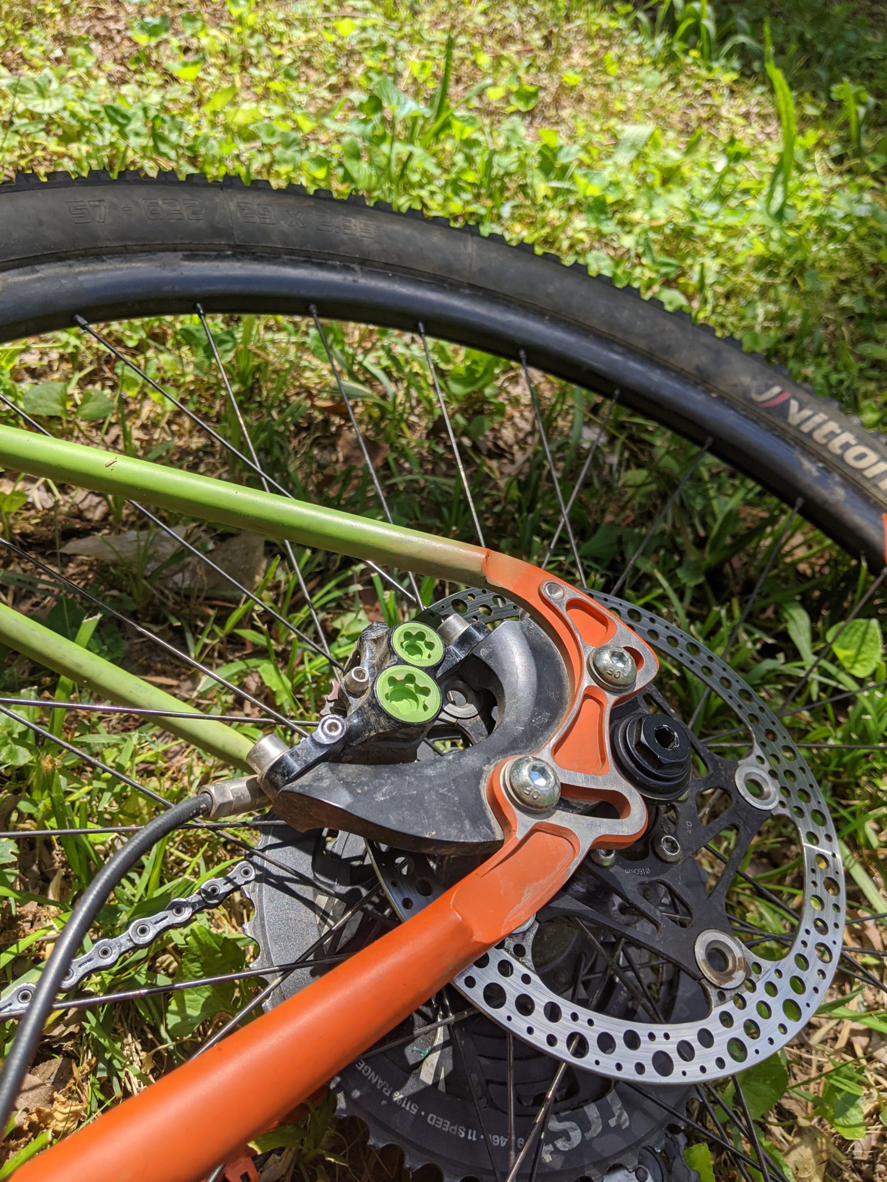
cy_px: 591
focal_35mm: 27
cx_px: 444
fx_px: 922
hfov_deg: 51.4
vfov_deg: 65.3
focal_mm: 4.44
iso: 60
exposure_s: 1/2933
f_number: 1.8
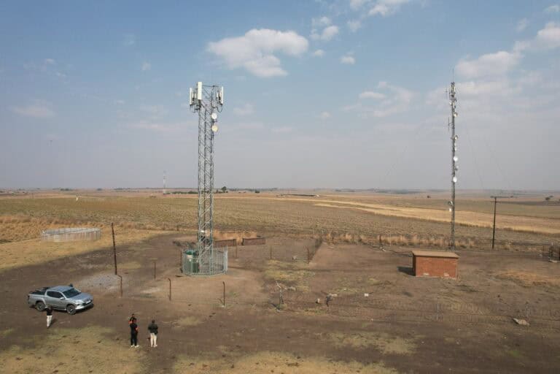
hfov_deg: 78.6
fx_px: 342
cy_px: 187
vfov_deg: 57.2
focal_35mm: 22
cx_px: 280
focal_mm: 8.4
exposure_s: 1/2000
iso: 100
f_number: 2.8
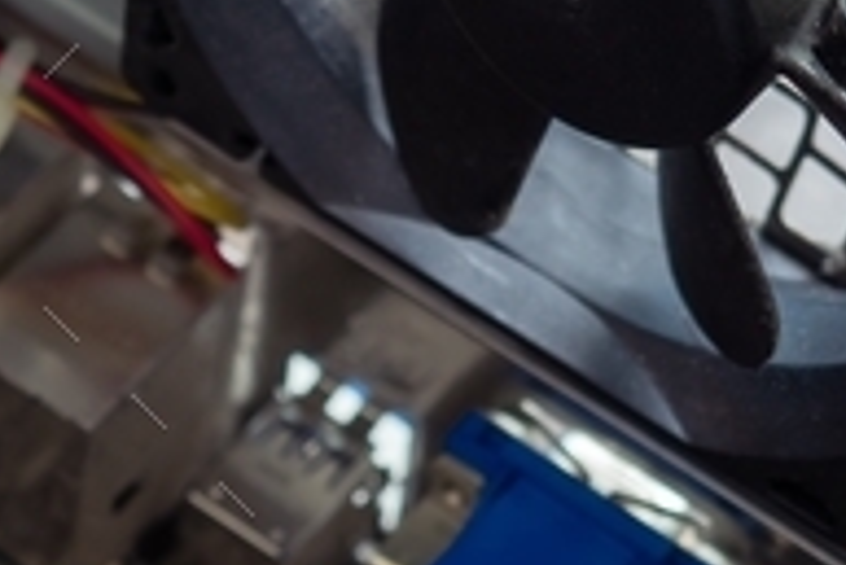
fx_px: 5385
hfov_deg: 8.9
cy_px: 817
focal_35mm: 229
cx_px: -92
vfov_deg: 6.0
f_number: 4
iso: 100
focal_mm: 50
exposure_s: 1/60
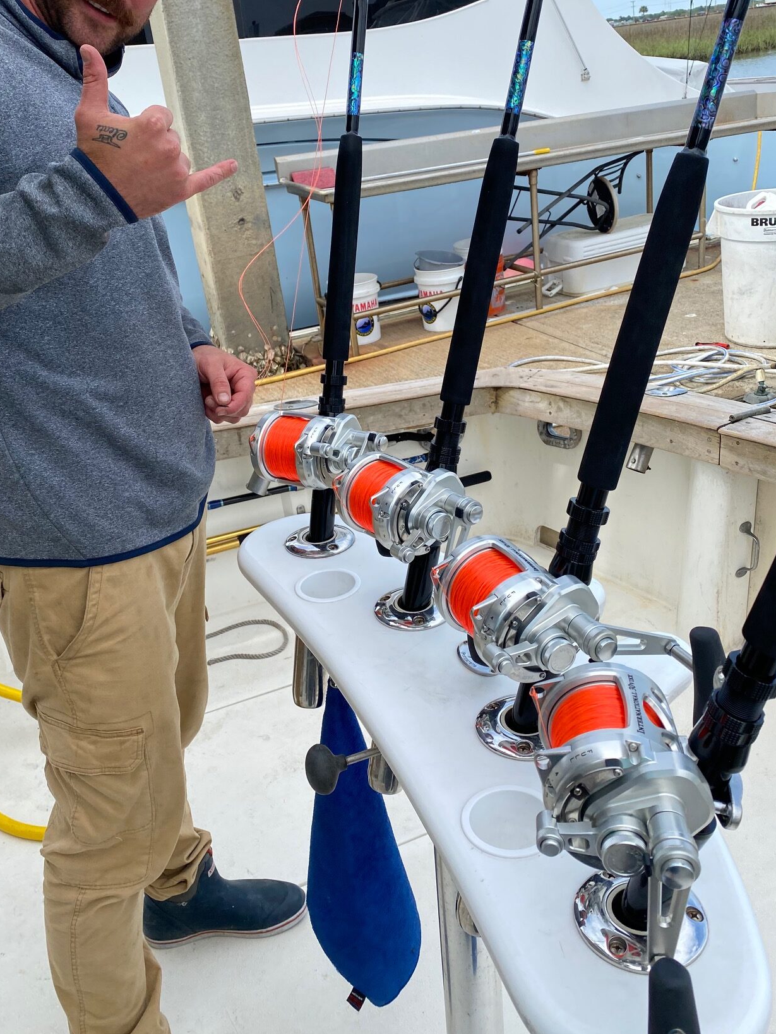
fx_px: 956
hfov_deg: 44.2
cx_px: 401
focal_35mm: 32
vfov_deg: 56.4
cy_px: 413
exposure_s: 1/1927
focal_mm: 4.25
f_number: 1.8
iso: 32
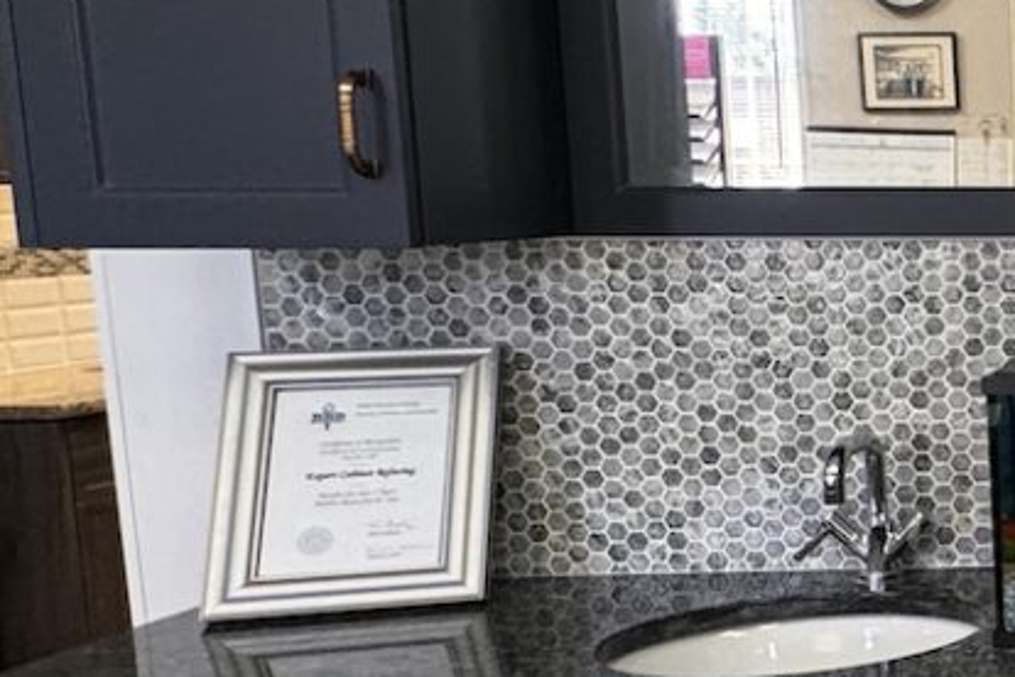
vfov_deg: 25.1
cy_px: 356
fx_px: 1522
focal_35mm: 54
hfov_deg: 25.3
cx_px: 1606
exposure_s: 1/120
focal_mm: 2.22
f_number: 2.2
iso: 250
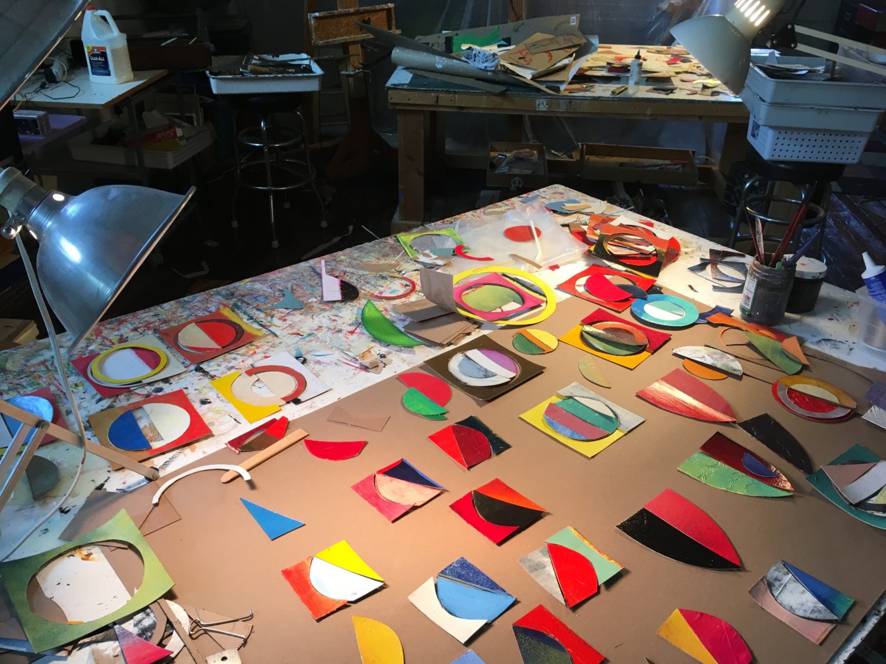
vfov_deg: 48.2
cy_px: 332
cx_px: 443
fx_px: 742
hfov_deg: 61.7
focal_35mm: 29
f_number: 2.2
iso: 40
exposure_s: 1/30
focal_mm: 4.15
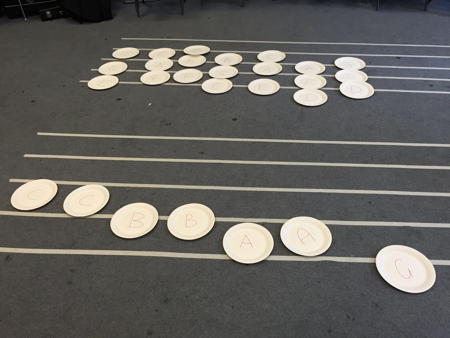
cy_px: 169
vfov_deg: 48.2
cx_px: 225
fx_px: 377
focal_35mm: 29
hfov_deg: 61.7
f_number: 2.2
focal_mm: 4.15
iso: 64
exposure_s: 1/33
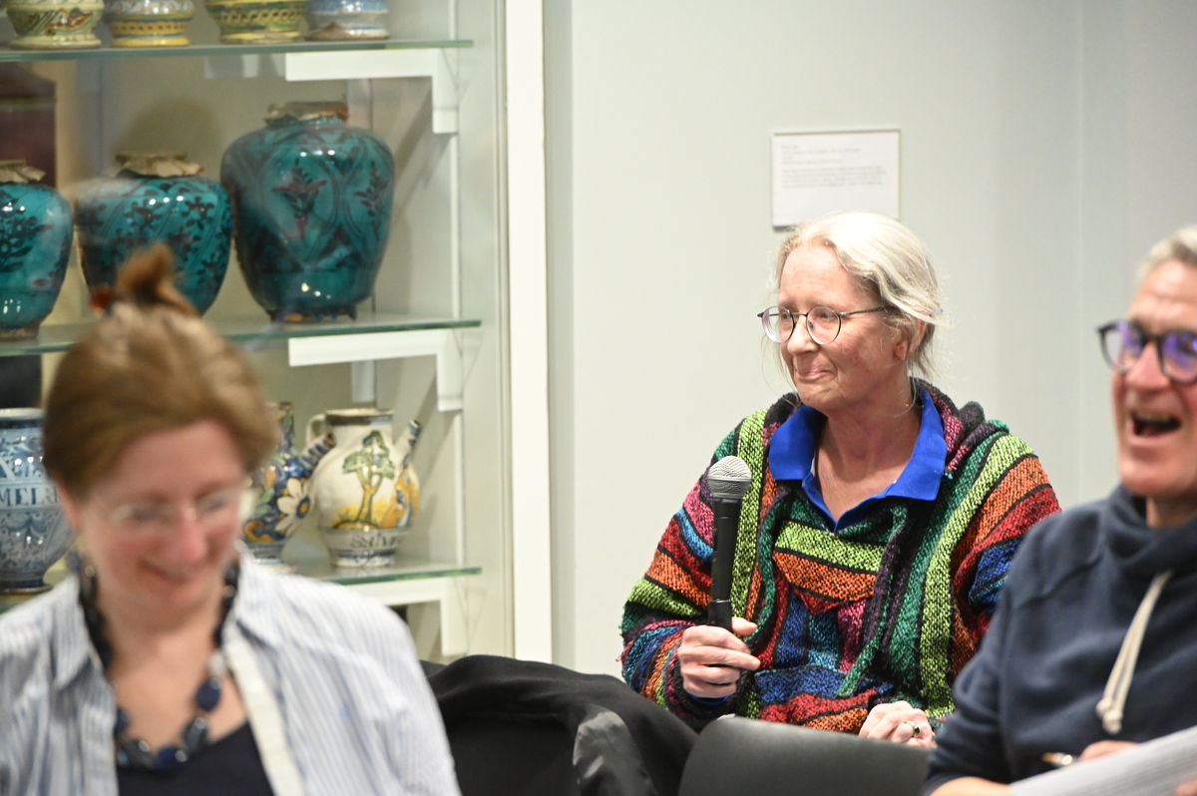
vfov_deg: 6.9
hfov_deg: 10.3
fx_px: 6644
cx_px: 598
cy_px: 398
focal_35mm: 200
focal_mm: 200
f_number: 6.3
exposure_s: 1/160
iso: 6400
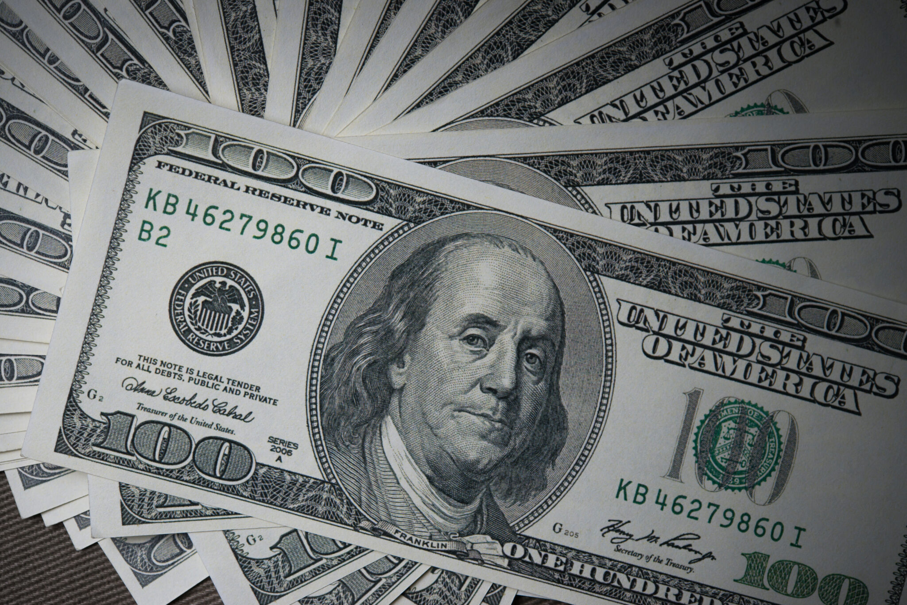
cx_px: 454
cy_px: 302
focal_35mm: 60
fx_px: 1512
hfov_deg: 33.4
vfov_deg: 22.6
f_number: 9
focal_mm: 60
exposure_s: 1/100
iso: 200
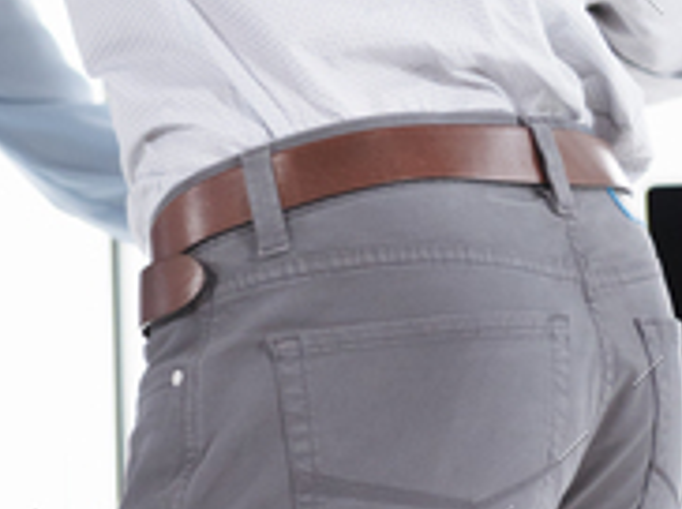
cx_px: -307
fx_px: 5057
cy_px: 715
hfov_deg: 7.6
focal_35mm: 257
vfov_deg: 5.7
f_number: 3.5
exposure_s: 1/125
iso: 400
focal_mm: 55
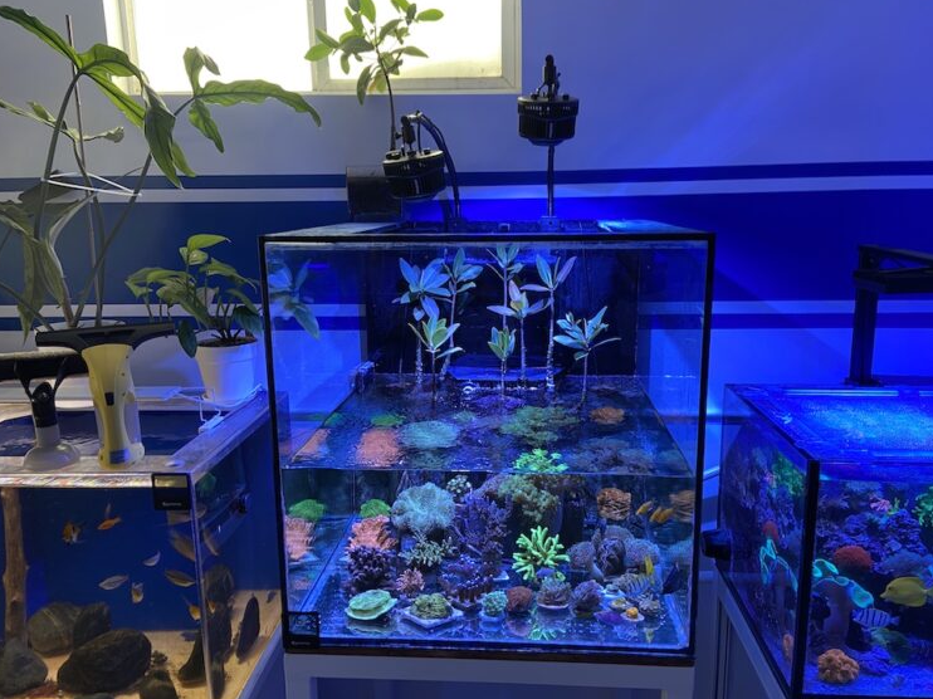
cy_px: 350
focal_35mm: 27
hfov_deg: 65.3
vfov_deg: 51.3
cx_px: 478
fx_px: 727
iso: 80
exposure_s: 1/47
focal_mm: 4.25
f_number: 1.8
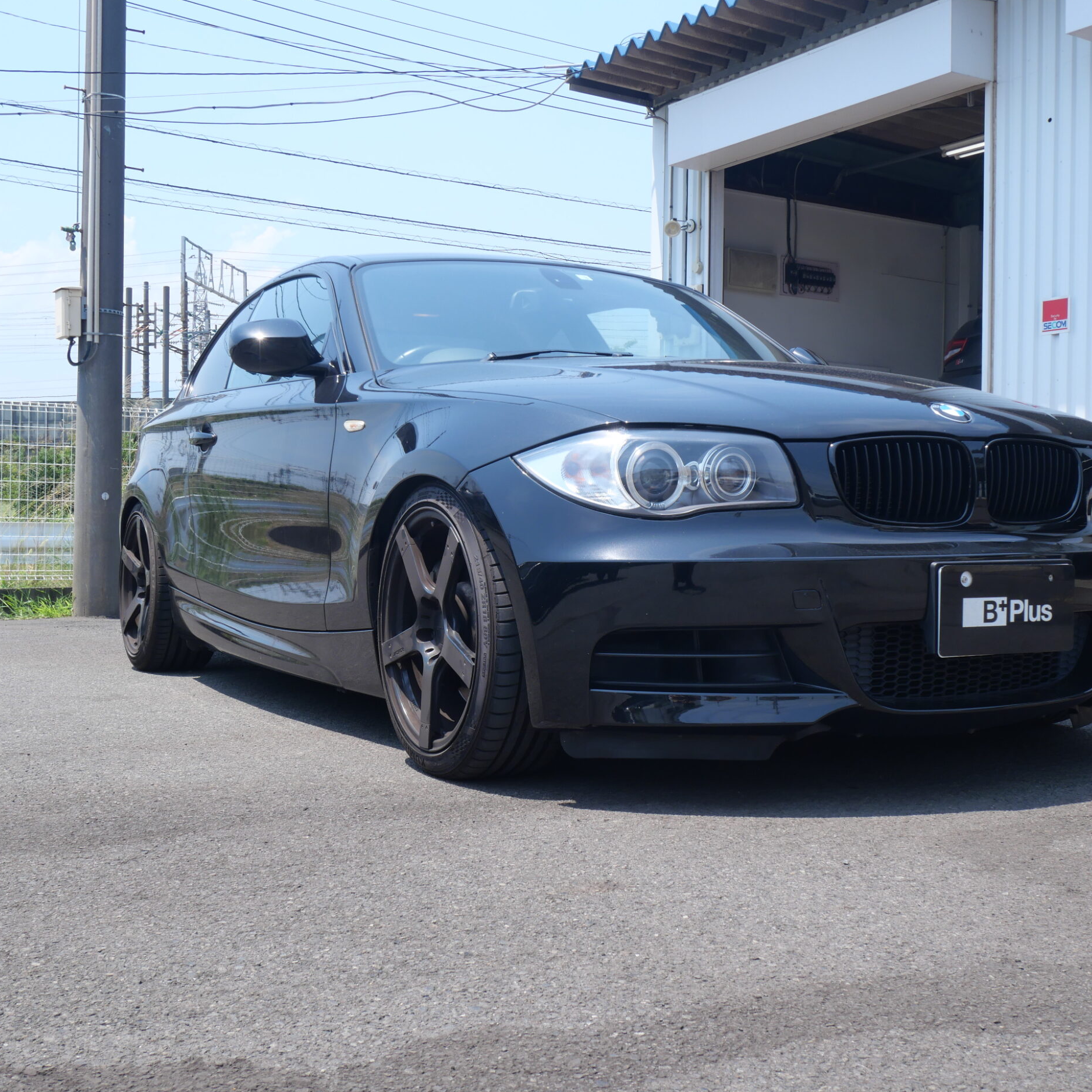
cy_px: 537
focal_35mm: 41
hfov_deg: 40.9
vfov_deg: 40.9
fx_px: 1463
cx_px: 589
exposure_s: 1/320
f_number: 7.1
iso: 200
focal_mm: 17
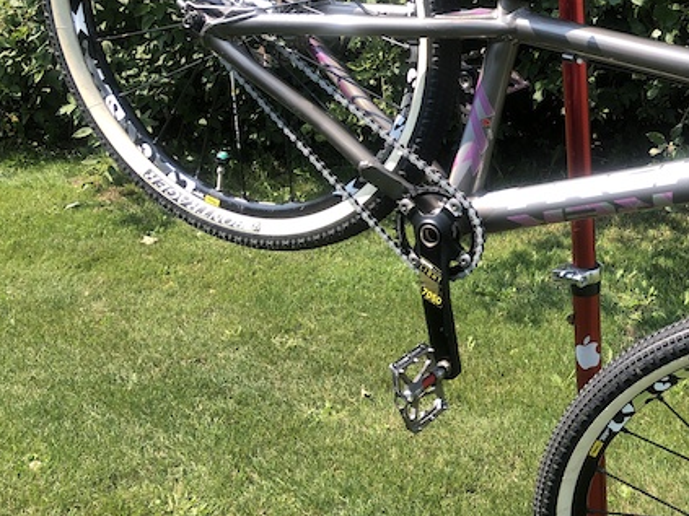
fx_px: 1055
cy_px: 236
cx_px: 647
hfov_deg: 33.8
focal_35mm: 53
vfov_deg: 27.5
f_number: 1.8
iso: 20
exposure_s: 1/436
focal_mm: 4
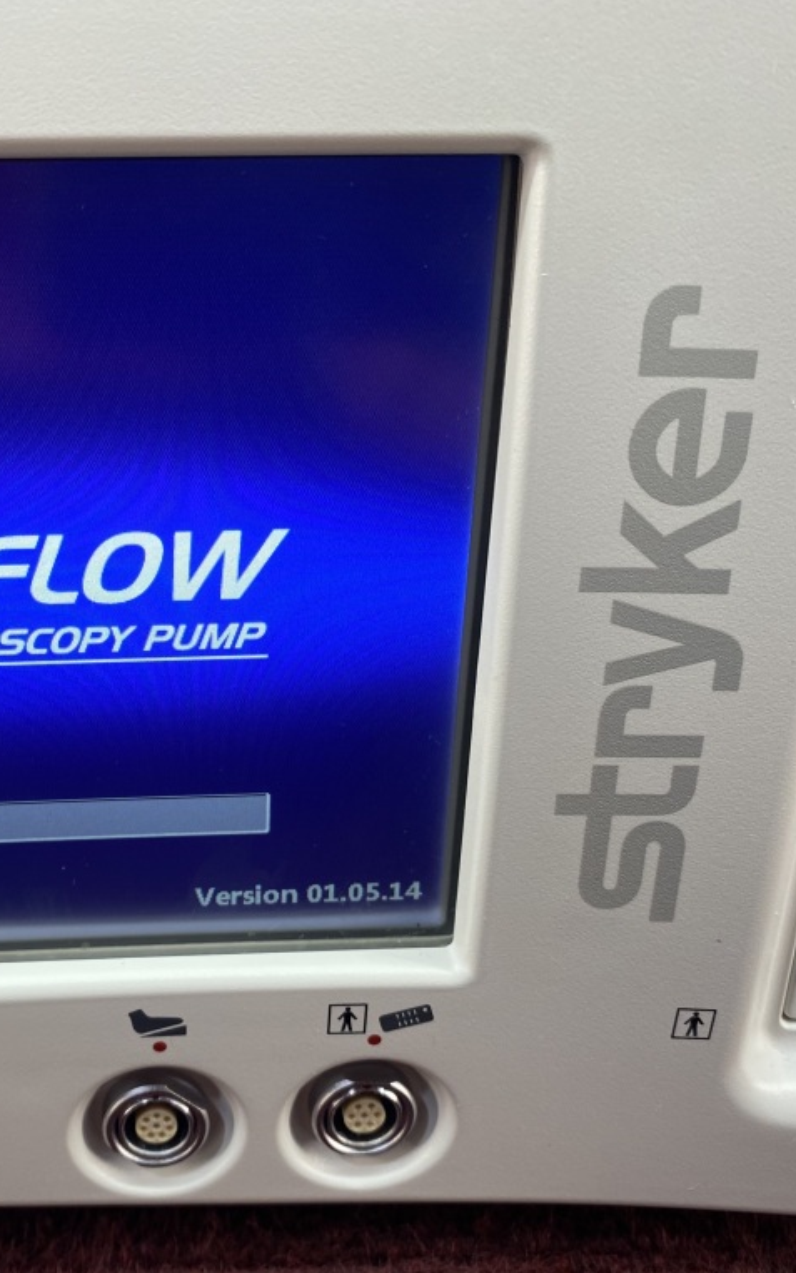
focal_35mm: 37
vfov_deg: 52.7
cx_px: 164
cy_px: 636
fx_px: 1284
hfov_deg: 33.5
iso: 80
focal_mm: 4.25
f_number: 1.8
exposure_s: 1/120
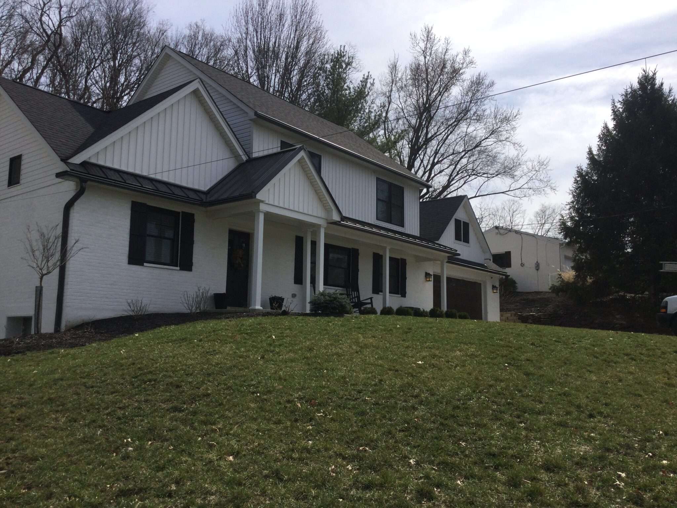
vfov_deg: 45.4
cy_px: 254
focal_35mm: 31
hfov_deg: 58.4
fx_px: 606
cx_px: 338
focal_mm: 3.3
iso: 25
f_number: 2.4
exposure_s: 1/1698
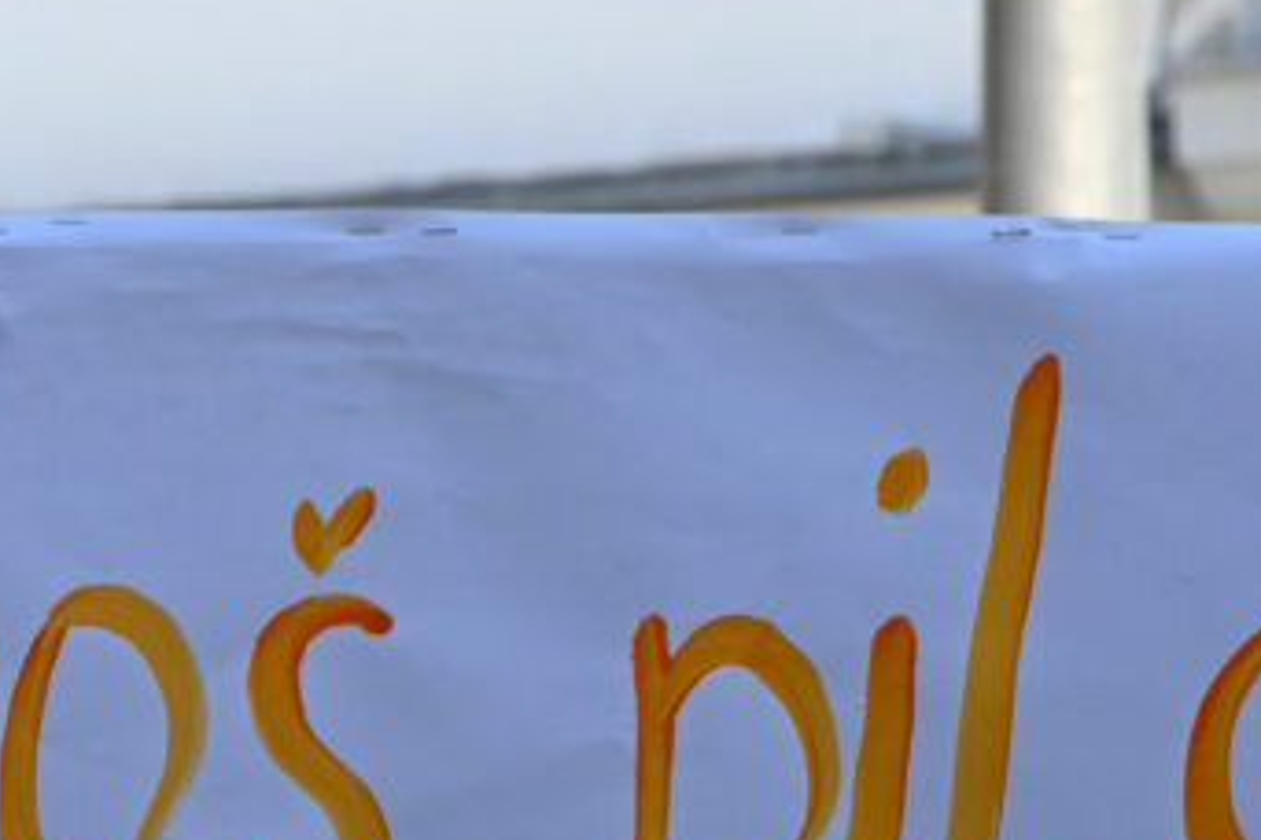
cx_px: -900
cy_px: 601
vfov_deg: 1.5
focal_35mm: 898
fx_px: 31452
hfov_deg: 2.3
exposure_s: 1/250
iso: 800
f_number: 14
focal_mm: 200
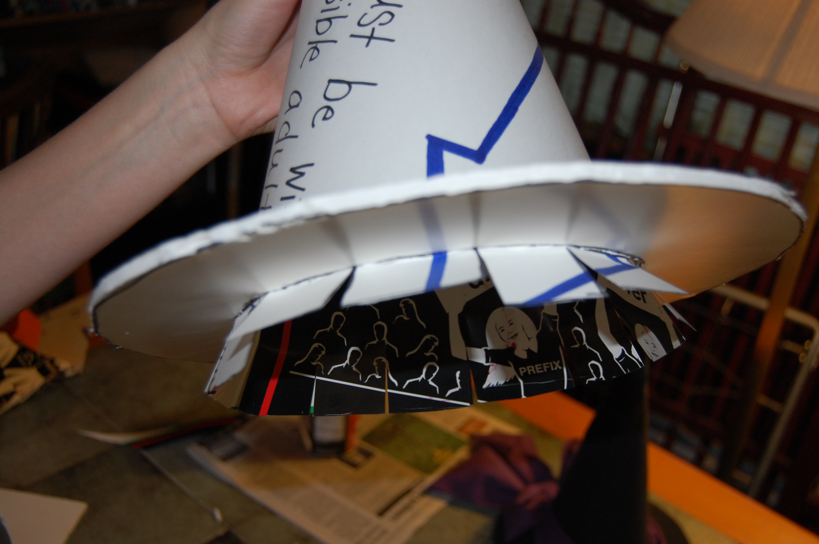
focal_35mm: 42
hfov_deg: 46.4
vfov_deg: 31.8
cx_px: 410
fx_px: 955
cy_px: 272
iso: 400
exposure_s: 1/60
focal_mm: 28
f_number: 4.2
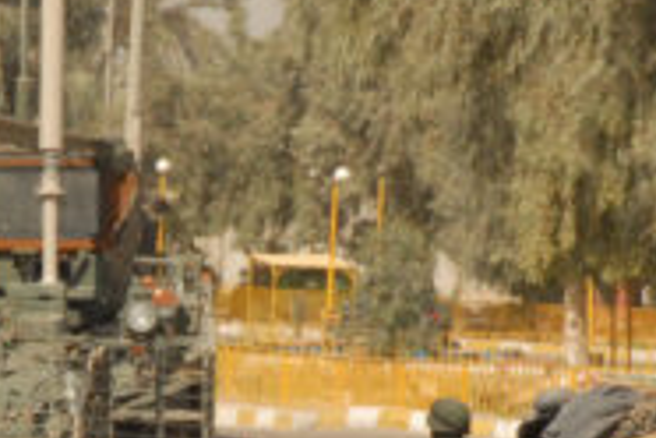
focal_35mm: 651
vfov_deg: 2.1
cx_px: -18
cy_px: 378
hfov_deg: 3.2
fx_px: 11863
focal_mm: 105
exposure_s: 1/750
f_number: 14
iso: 1000
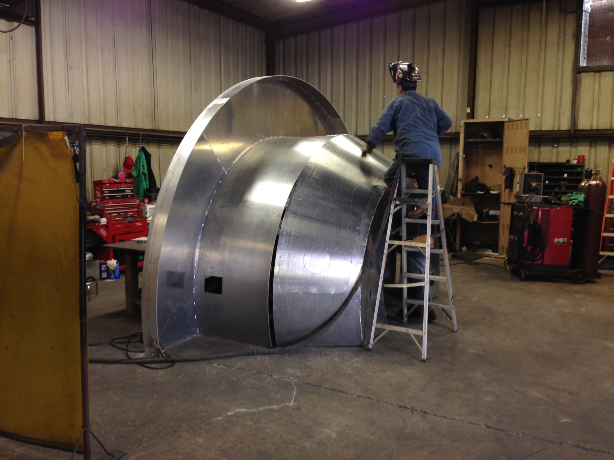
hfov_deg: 55.4
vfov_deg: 42.9
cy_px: 230
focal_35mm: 33
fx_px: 585
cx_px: 307
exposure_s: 1/24
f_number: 2.4
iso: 50
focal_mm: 4.12
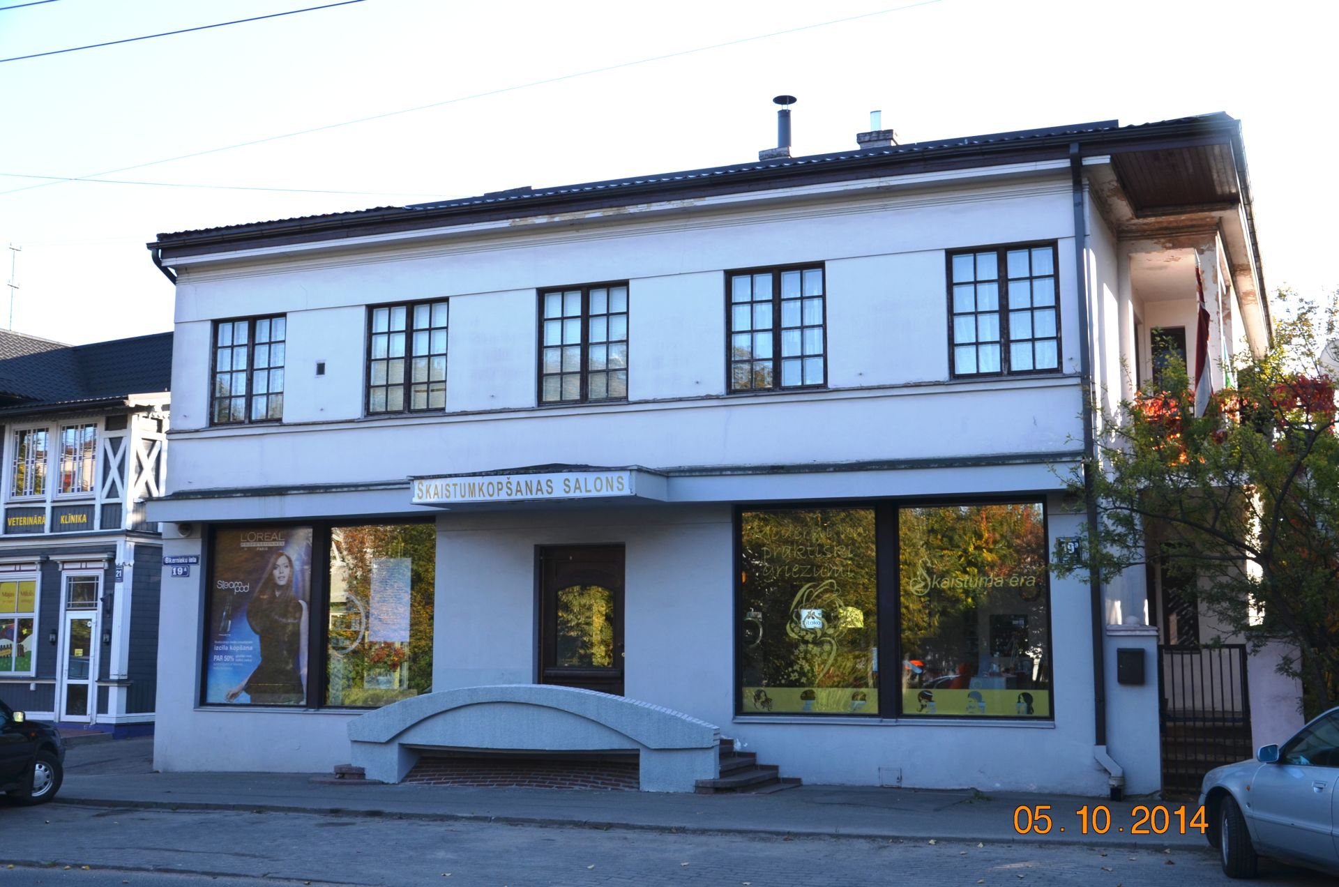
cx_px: 670
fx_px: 1392
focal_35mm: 38
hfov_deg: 51.4
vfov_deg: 35.3
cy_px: 444
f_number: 6.7
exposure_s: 1/180
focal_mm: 25
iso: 200
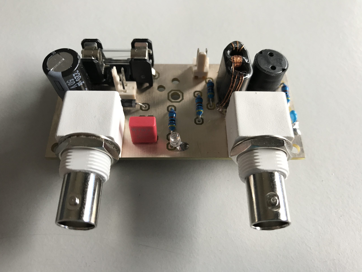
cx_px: 181
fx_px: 293
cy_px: 136
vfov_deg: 49.7
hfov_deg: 63.4
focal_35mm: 28
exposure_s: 1/33
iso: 25
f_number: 1.8
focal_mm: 3.99
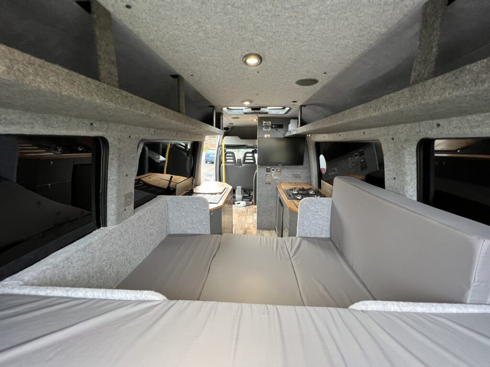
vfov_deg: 89.9
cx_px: 245
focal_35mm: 13
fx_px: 184
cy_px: 184
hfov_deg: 106.2
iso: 200
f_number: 1.8
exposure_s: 1/99
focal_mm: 1.57
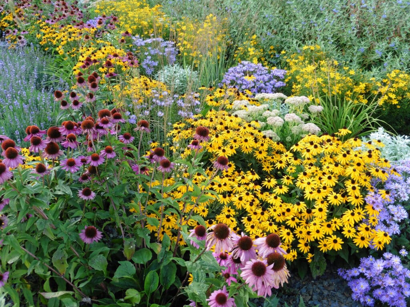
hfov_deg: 54.0
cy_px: 154
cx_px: 205
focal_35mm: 34
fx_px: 403
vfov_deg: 41.8
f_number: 3.7
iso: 100
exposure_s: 1/80
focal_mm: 6.1
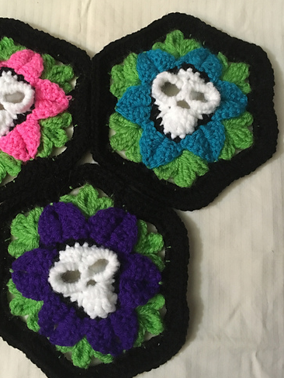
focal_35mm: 38
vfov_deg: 48.8
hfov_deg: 37.4
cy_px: 158
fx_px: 416
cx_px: 101
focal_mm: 4.15
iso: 400
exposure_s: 1/15
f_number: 2.2
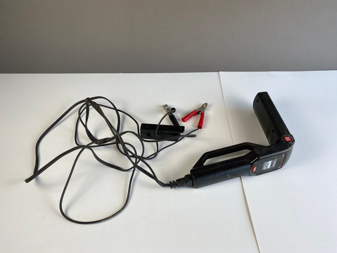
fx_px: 253
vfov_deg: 53.1
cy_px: 126
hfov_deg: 67.3
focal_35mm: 26
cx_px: 168
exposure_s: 1/149
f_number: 1.8
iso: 32
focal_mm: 4.25
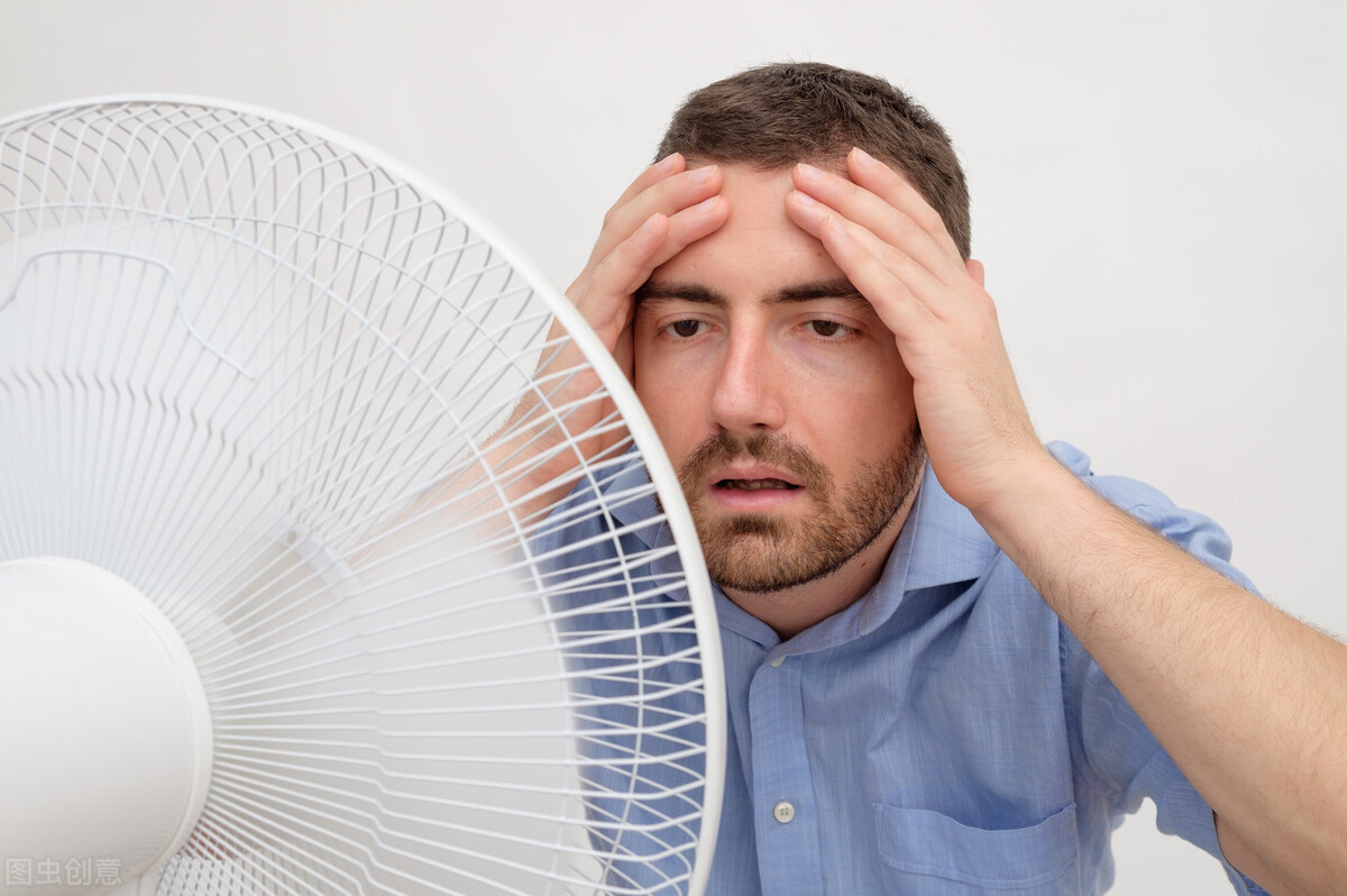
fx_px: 1608
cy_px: 448
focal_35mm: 43
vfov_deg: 31.1
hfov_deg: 45.5
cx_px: 674
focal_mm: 28.9
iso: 200
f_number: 5.6
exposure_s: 1/80
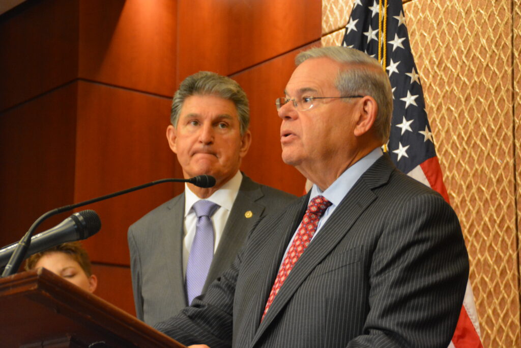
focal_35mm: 93
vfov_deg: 14.7
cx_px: 260
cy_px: 174
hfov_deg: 21.9
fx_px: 1346
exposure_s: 1/80
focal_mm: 62
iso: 3200
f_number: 5.3
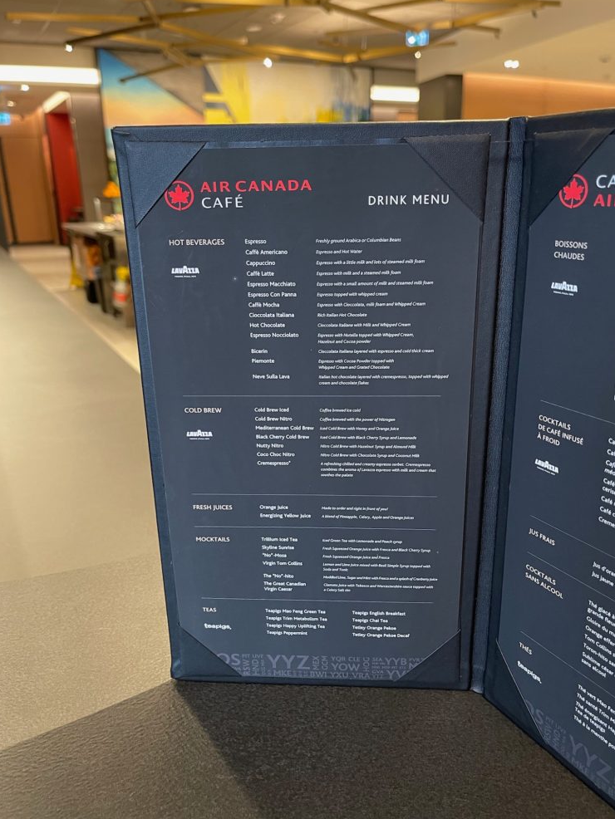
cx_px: 316
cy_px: 395
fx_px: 639
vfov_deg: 65.3
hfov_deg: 51.4
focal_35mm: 27
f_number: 1.6
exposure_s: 1/40
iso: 500
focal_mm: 5.1
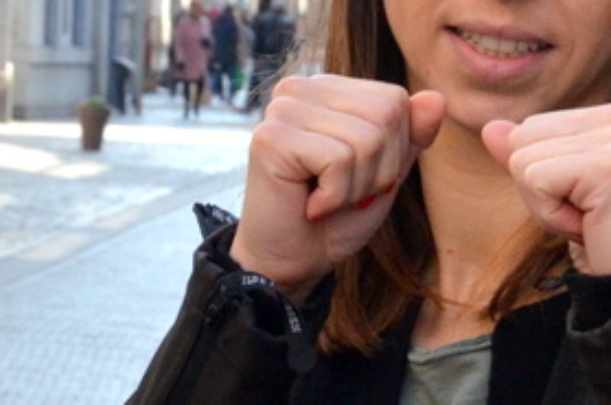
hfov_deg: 6.6
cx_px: 495
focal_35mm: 310
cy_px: 152
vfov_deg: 4.4
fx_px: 5252
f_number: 11
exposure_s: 1/500
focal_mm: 48
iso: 1600
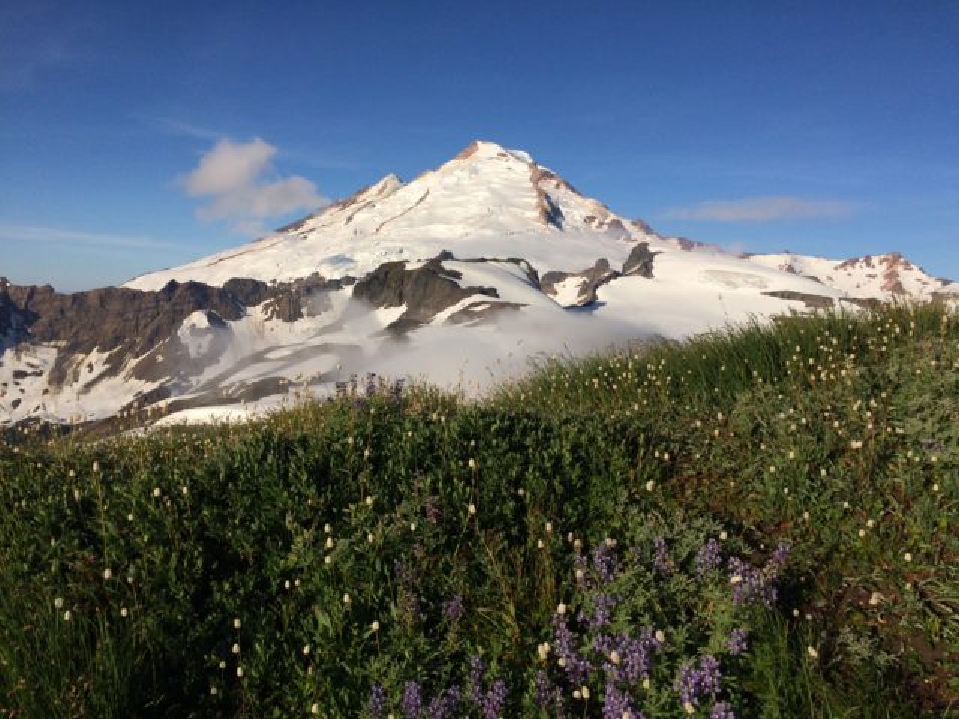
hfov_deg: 61.7
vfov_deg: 48.2
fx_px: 803
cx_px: 480
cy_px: 360
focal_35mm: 29
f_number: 2.2
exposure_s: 1/5128
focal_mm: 4.15
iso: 32
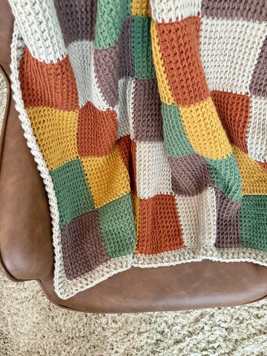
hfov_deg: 53.1
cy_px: 178
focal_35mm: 26
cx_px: 134
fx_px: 267
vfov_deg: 67.3
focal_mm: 5.96
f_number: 1.6
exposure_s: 1/60
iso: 250
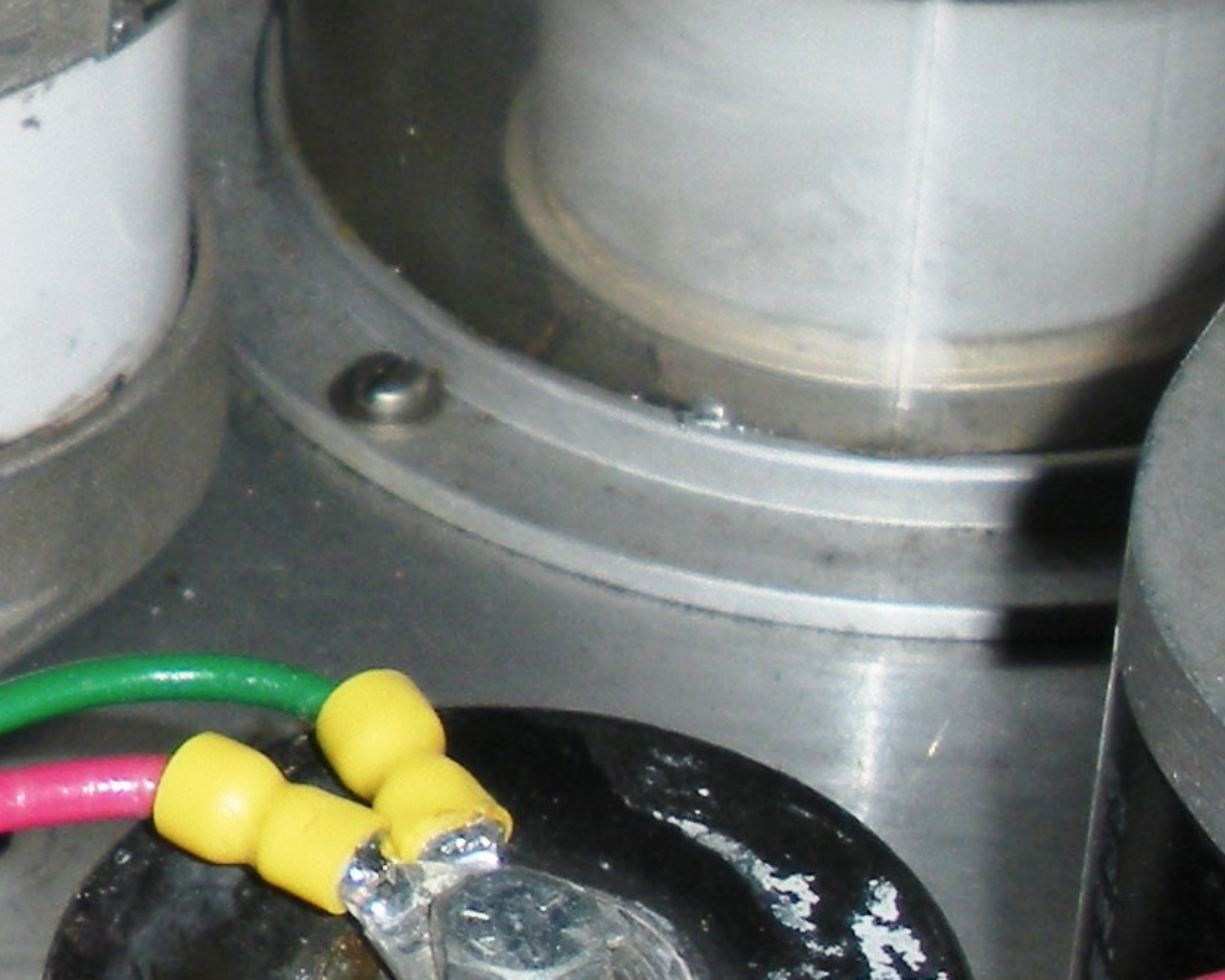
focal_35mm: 154
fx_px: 5585
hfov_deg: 11.9
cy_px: -107
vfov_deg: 9.9
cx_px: -714
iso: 64
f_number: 3.5
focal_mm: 6.3
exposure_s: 1/60
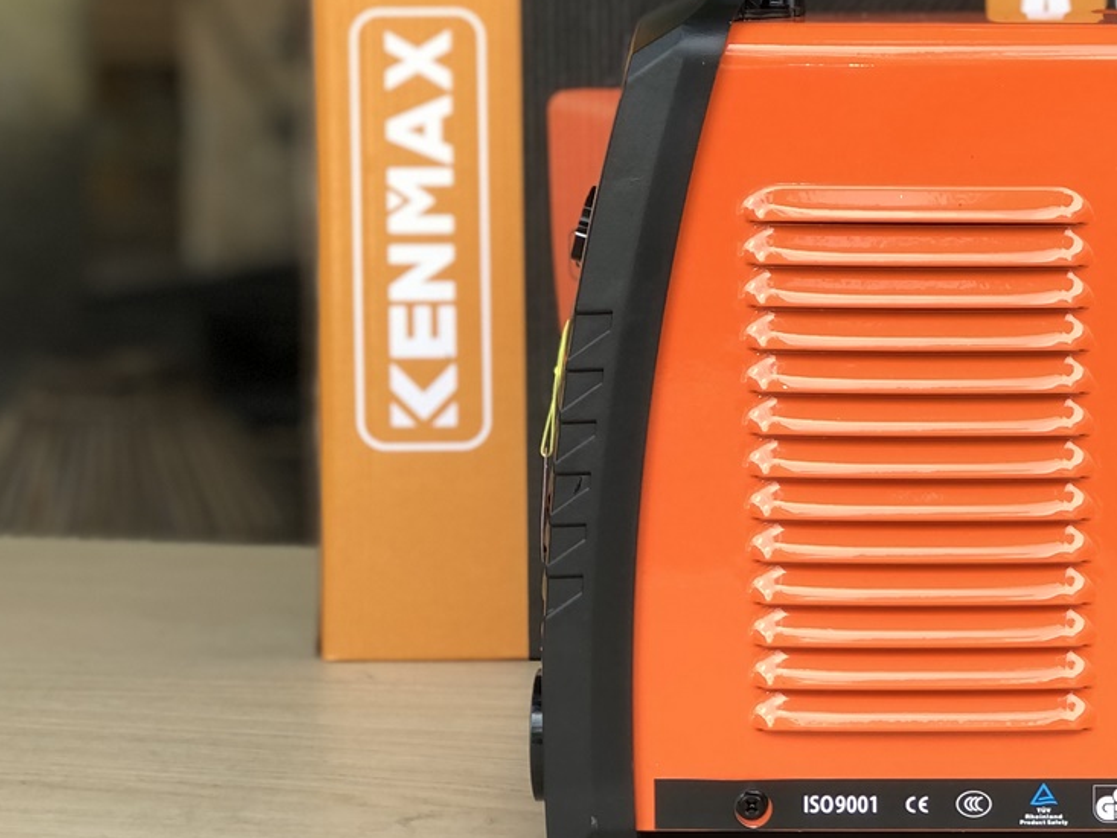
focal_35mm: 112
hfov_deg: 17.2
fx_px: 3615
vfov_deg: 13.2
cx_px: 1079
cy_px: 194
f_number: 2.8
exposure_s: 1/60
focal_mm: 6.6
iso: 25
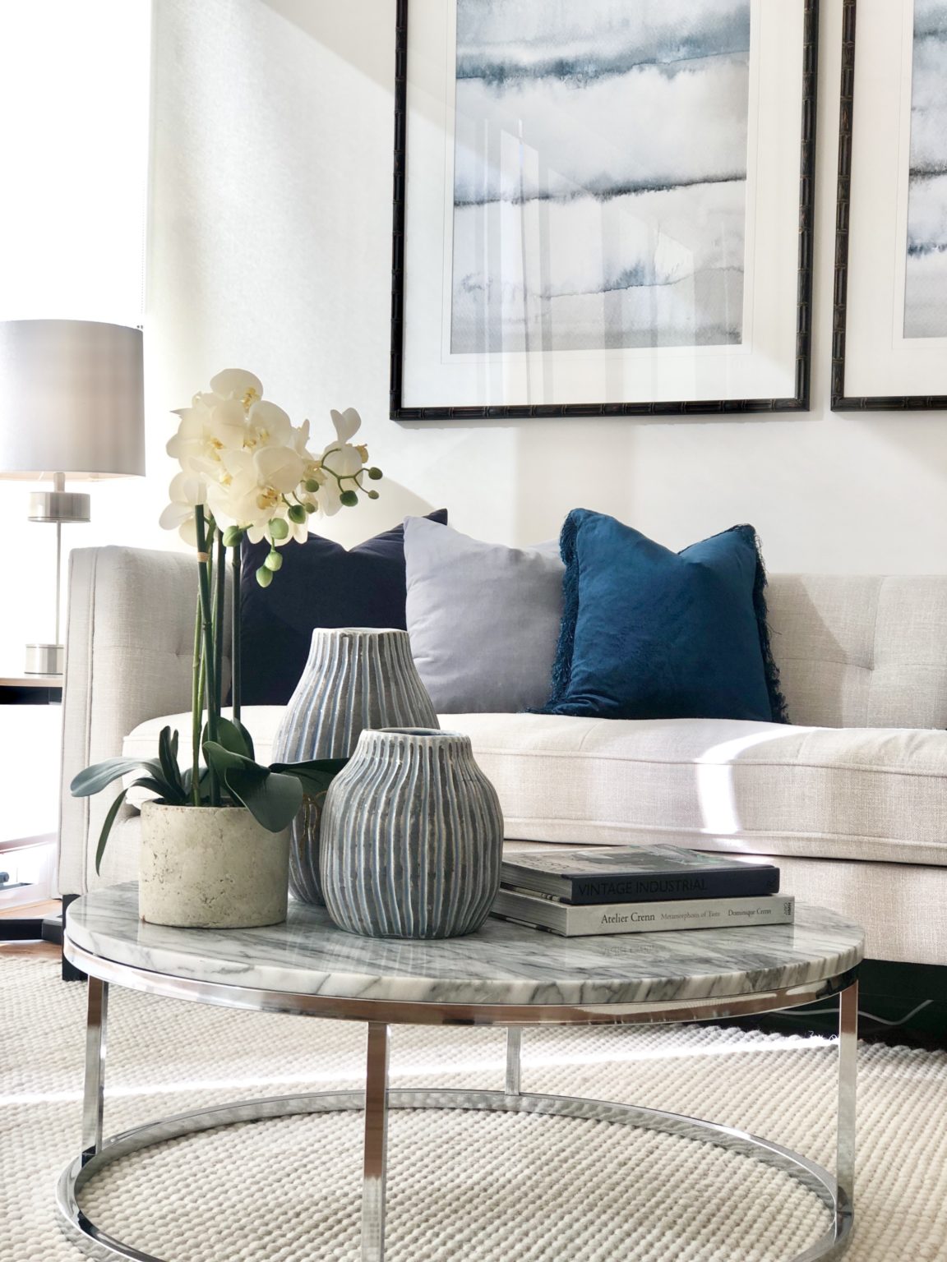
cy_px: 631
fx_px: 2079
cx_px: 474
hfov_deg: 25.7
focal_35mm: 57
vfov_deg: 33.8
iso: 20
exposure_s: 1/100
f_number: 2.8
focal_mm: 6.6
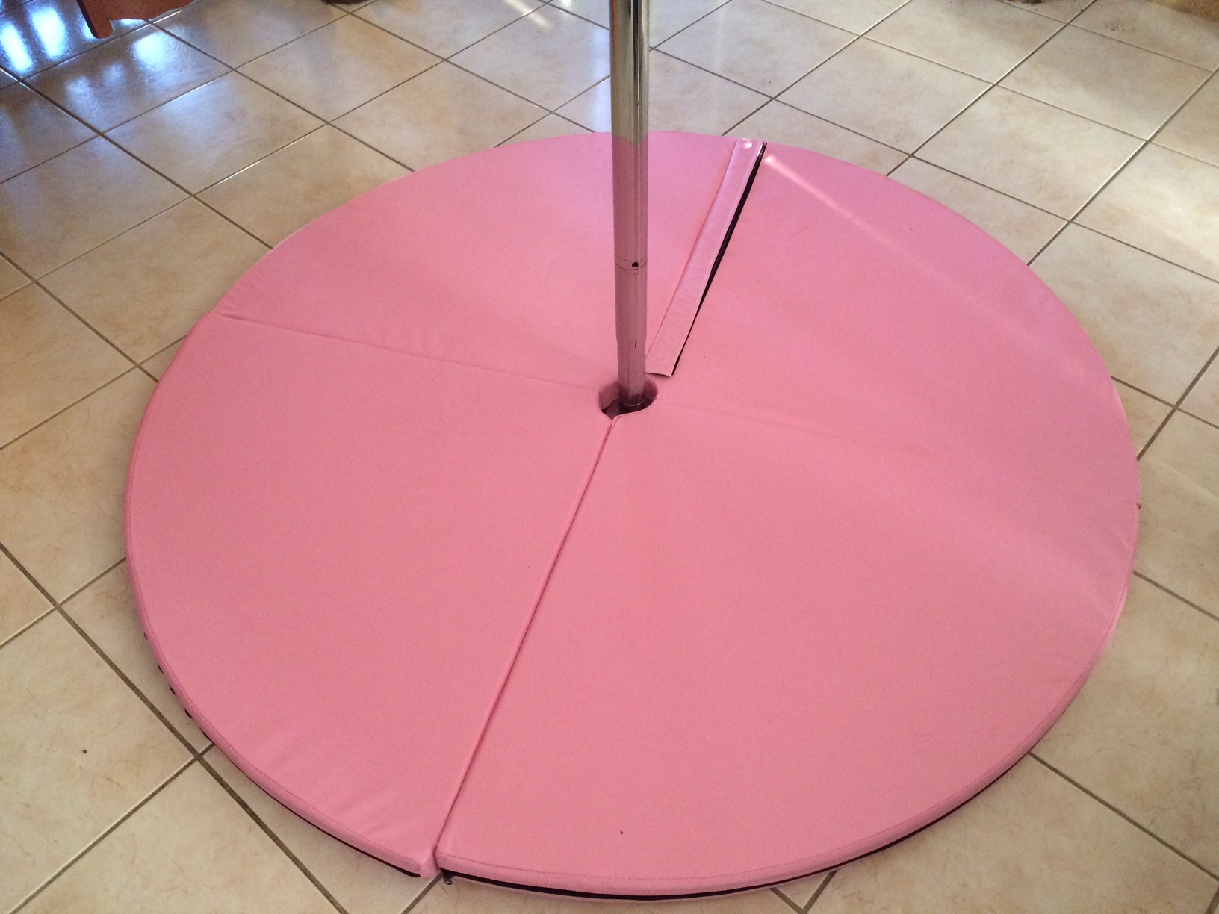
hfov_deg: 61.7
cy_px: 457
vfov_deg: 48.2
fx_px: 1021
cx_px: 610
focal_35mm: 29
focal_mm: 4.15
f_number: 2.2
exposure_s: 1/33
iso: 320
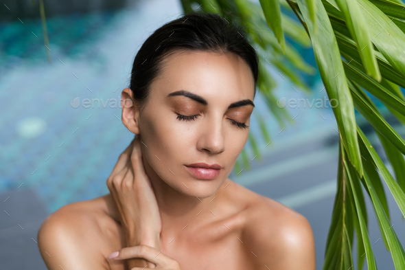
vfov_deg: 27.0
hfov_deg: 39.6
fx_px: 562
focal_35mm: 50
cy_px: 135
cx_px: 202
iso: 100
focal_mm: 50
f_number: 2.5
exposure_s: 1/1000
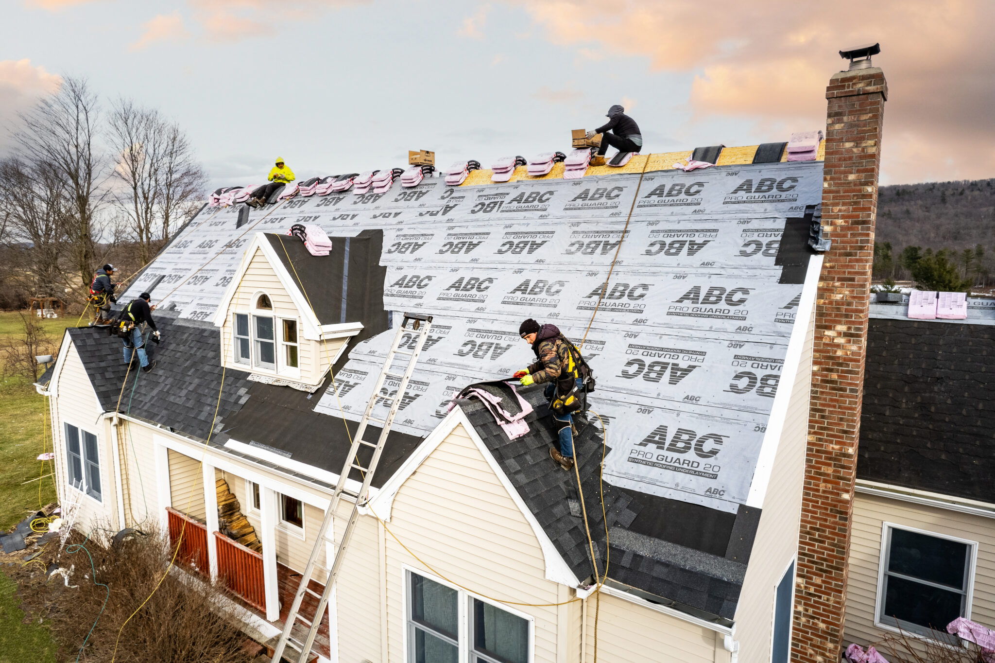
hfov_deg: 78.6
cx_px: 498
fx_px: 608
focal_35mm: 22
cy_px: 332
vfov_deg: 57.2
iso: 120
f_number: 2.8
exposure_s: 1/1250
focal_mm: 8.38
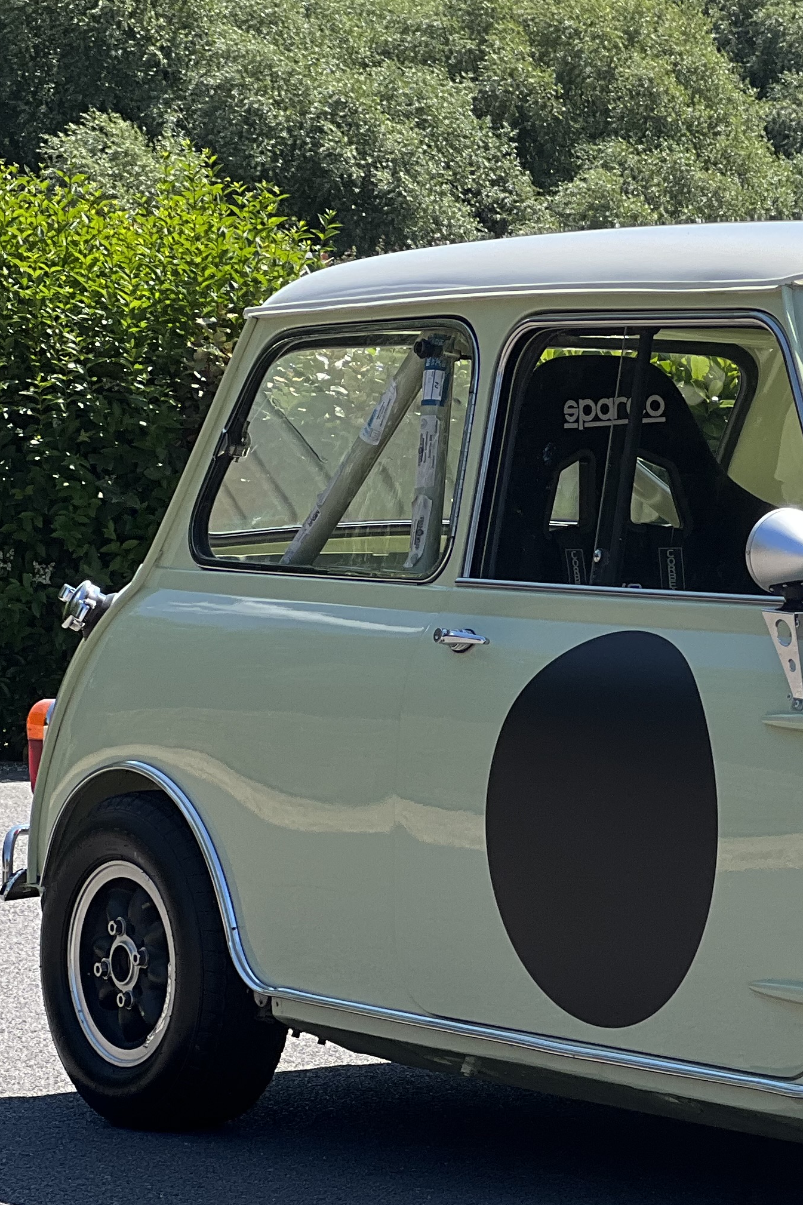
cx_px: 1106
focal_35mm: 160
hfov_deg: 8.4
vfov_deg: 12.8
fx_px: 5354
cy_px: 721
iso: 32
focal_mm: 9
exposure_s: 1/435
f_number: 2.8
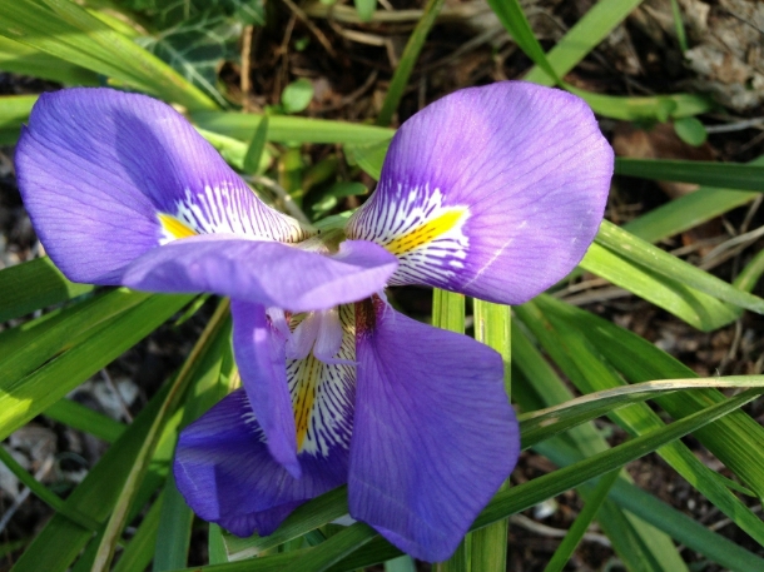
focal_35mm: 33
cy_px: 286
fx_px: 728
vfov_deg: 42.9
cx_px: 382
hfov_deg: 55.4
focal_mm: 4.13
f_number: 2.4
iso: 50
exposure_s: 1/120
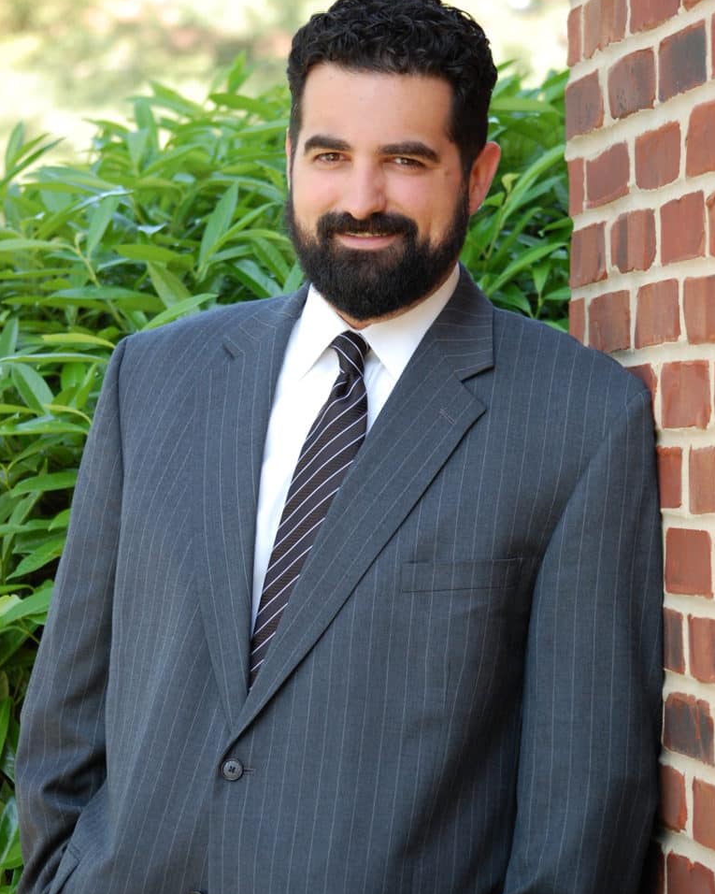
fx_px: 3597
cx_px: 358
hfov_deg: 11.4
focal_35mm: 136
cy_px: 441
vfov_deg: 14.2
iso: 400
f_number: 4.8
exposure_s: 1/200
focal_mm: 80
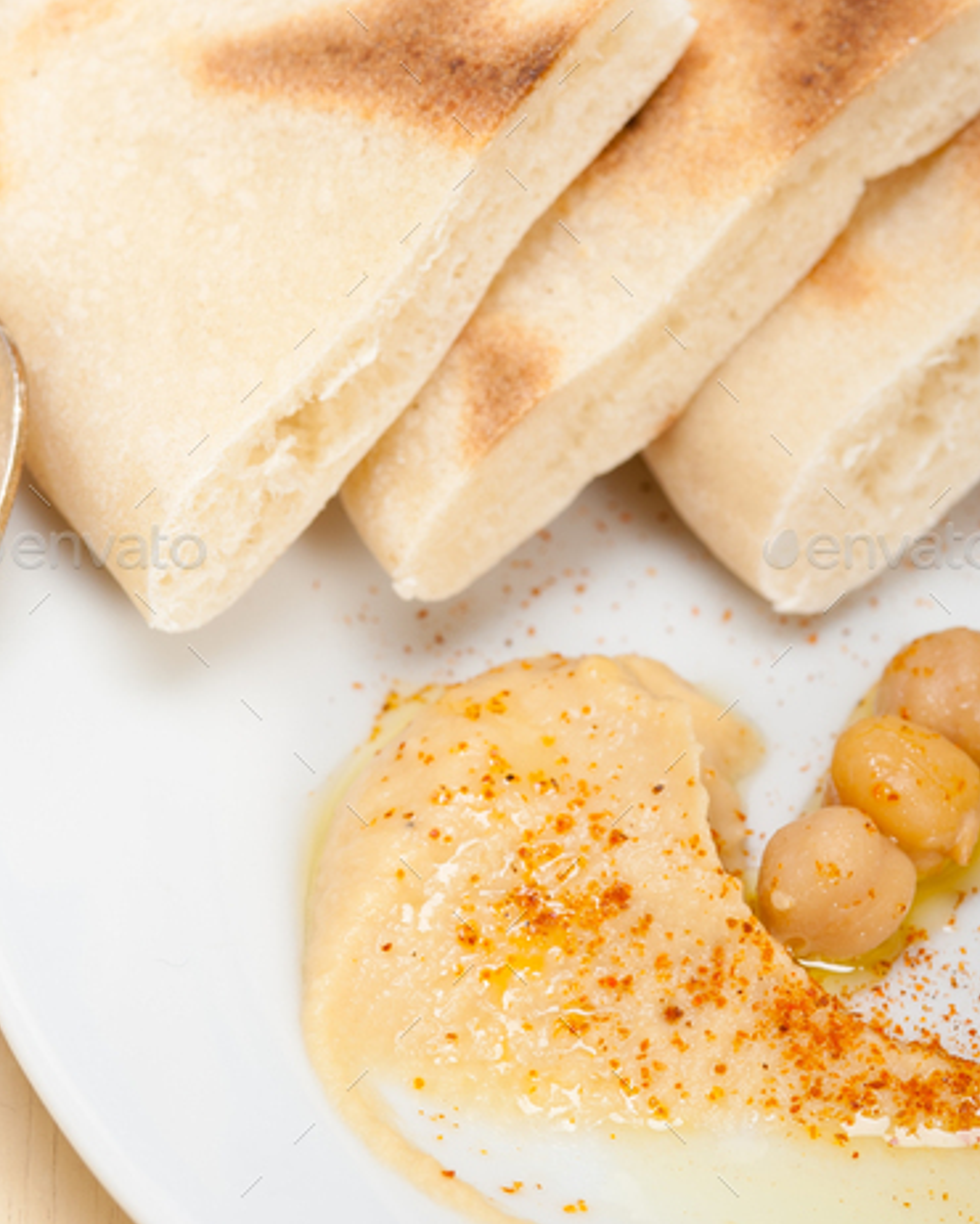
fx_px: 6848
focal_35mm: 189
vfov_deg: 10.2
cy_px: 531
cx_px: 477
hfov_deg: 8.2
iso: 200
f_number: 11
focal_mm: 105
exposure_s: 1/200
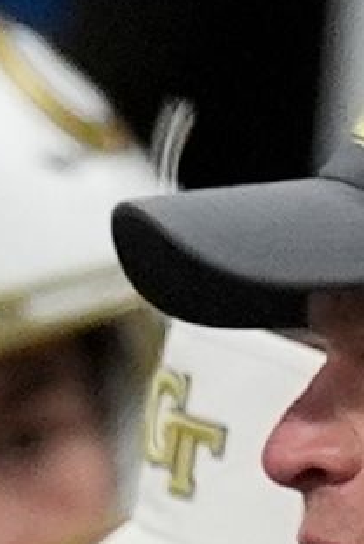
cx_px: 637
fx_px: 89135
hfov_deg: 0.2
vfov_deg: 0.4
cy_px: 1674
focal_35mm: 5884
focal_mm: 600
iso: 2500
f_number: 4
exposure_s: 1/2000
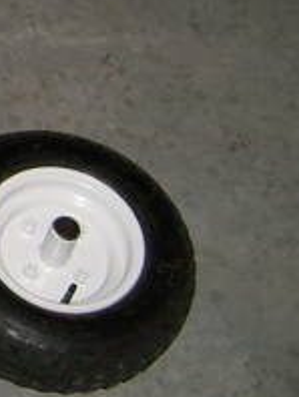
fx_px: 1218
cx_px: -287
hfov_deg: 12.4
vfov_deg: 18.2
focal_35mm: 106
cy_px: 34
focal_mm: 5.8
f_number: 2.8
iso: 100
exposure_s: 1/45
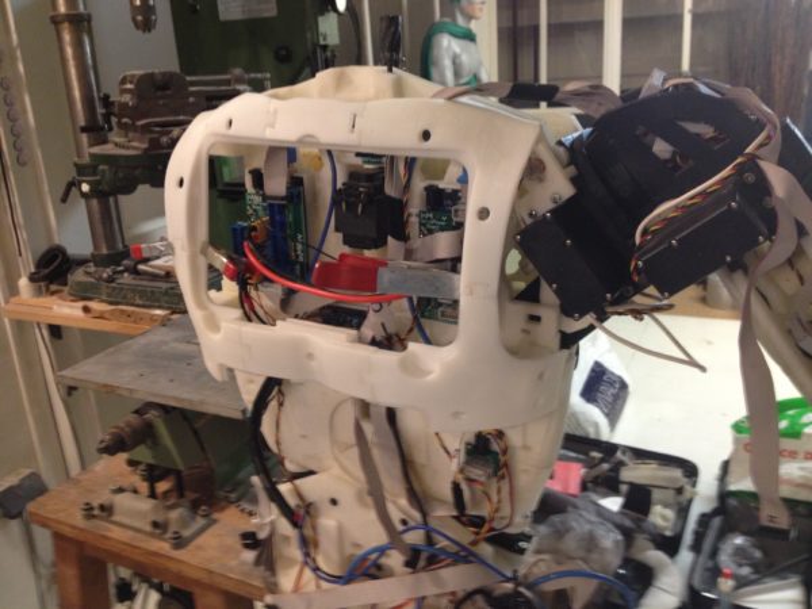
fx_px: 821
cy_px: 304
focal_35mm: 35
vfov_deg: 40.7
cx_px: 406
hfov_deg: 52.6
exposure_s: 1/20
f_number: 2.4
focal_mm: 4.28
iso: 200
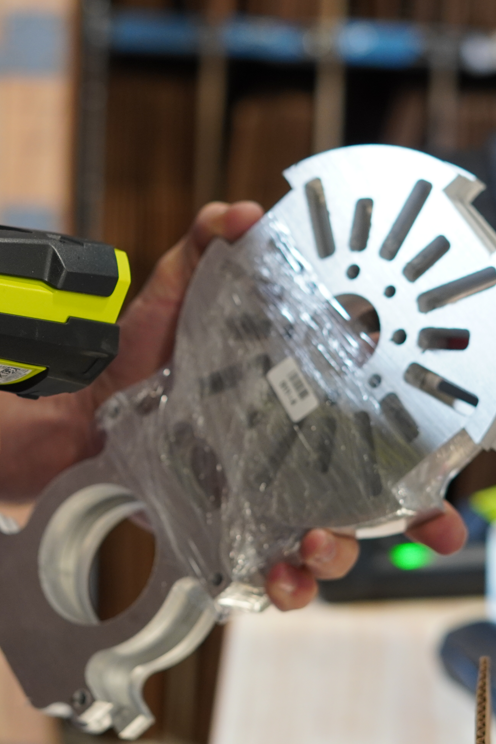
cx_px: 77
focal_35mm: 116
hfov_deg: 11.8
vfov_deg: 17.6
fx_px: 2397
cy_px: 382
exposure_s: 1/60
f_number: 3.5
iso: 800
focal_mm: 50
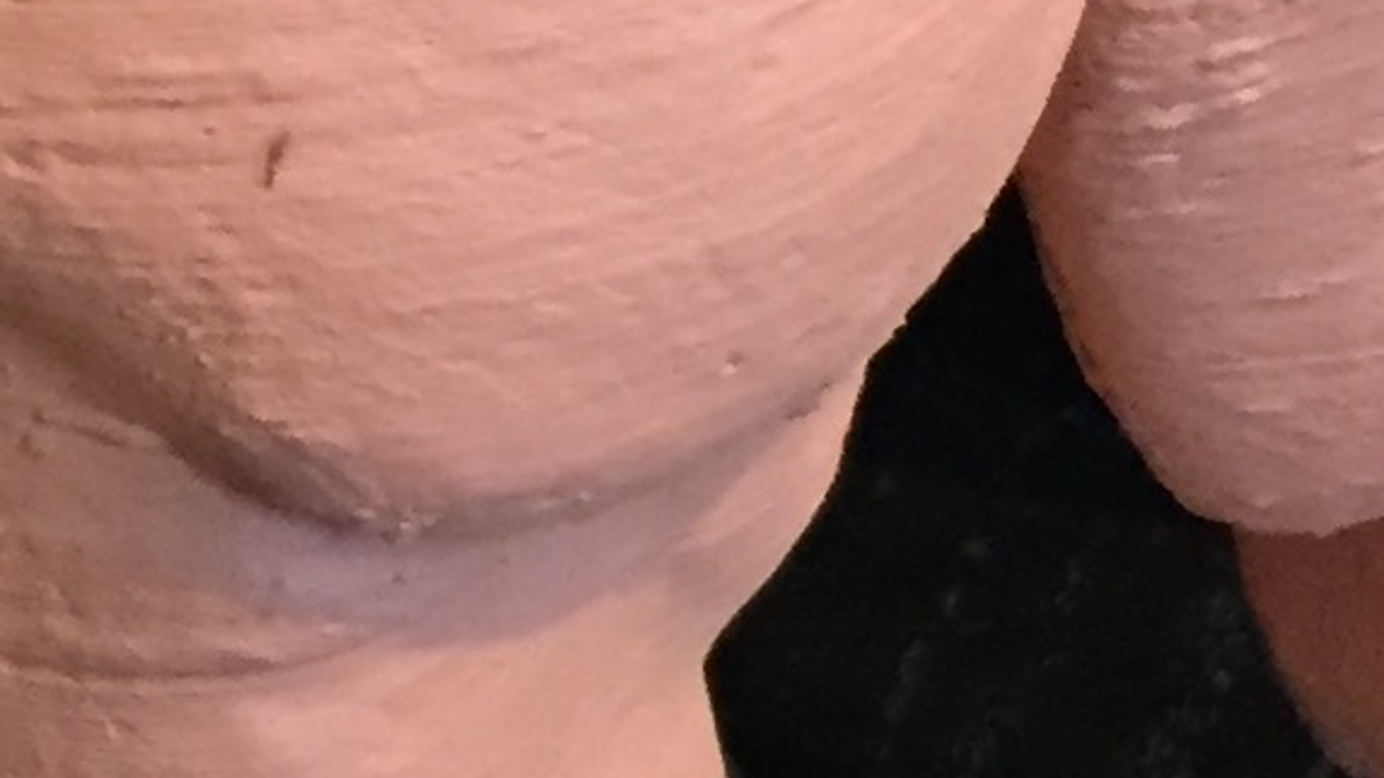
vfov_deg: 6.6
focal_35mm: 180
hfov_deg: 11.7
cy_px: -437
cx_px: -232
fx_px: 6604
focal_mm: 4.15
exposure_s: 1/17
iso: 250
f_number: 2.2
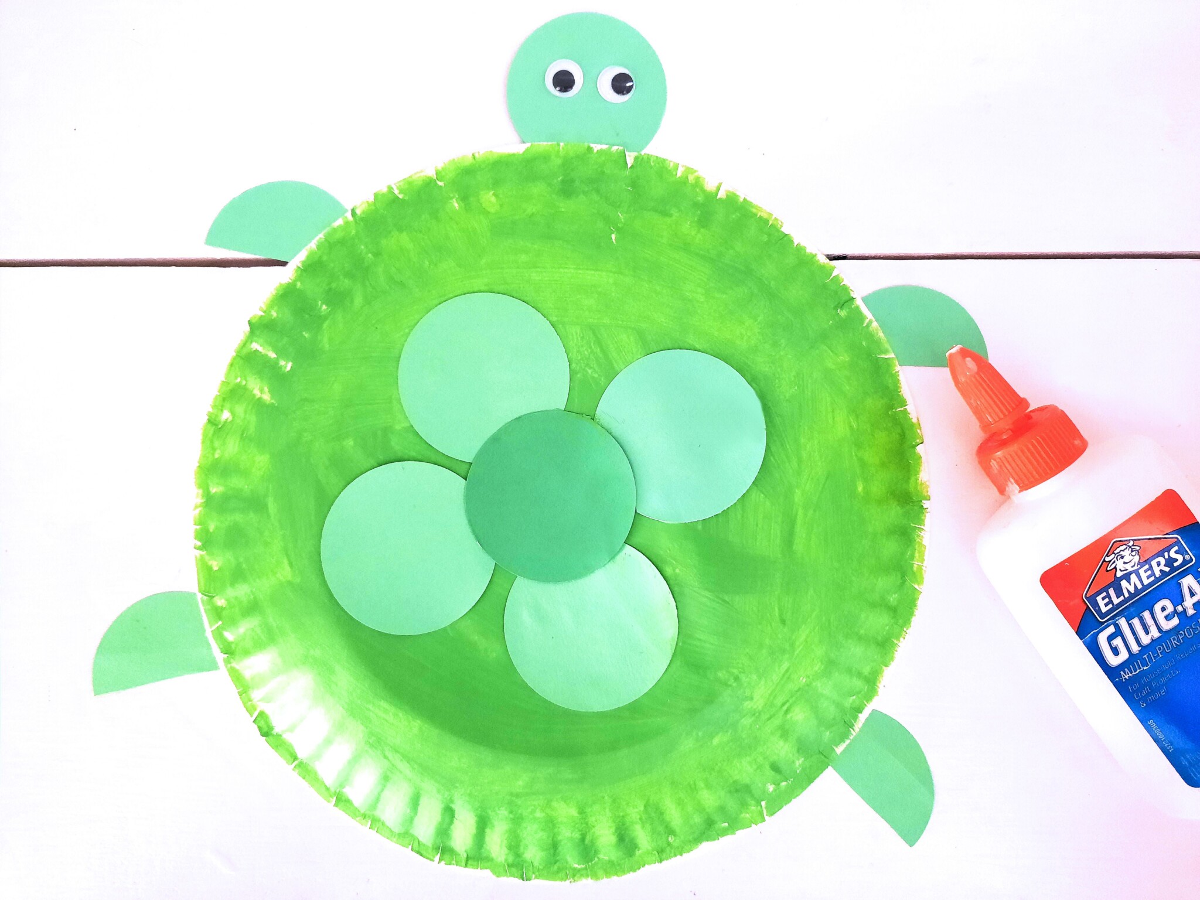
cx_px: 600
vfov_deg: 54.9
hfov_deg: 69.4
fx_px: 867
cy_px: 450
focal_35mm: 25
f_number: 2
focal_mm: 4.6
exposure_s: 1/24
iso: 640
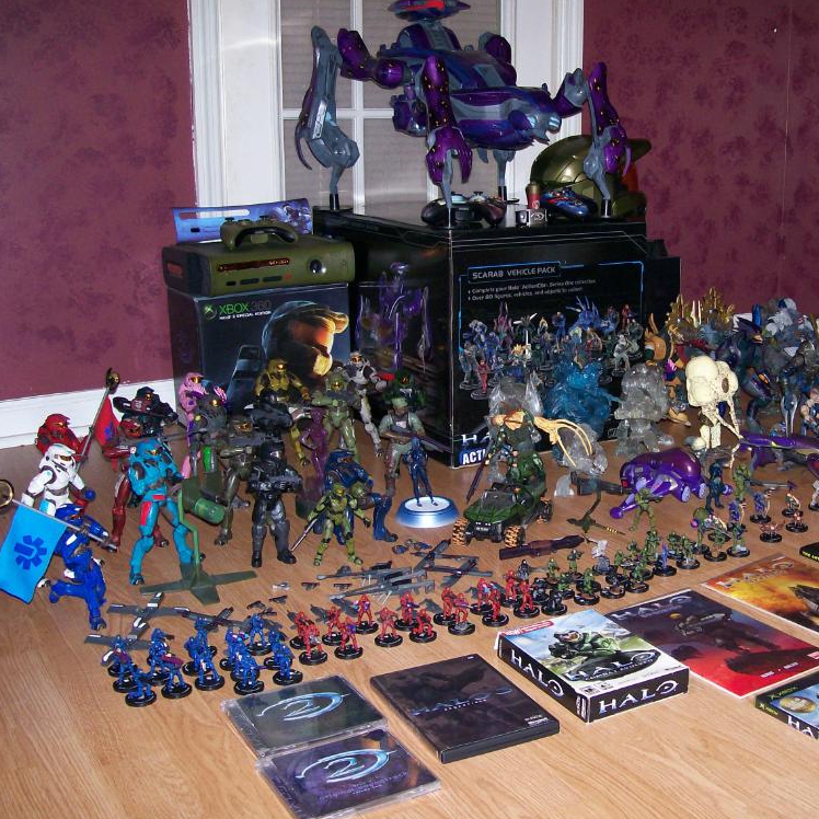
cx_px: 532
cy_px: 413
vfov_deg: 39.2
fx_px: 1151
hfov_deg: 38.8
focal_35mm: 43
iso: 140
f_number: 2.7
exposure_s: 1/64
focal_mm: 6
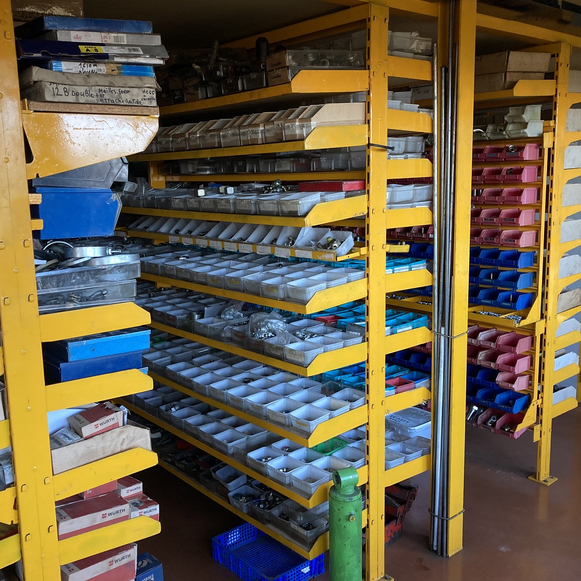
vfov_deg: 48.5
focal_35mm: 34
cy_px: 292
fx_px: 646
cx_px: 267
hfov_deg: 48.4
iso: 100
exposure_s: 1/60
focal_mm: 3.99
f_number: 1.8
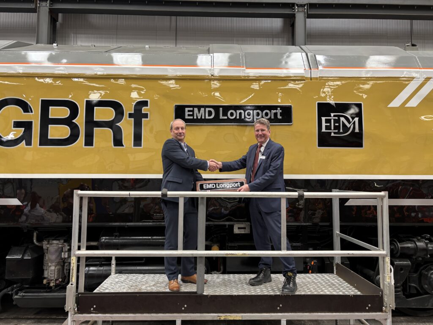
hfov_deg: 67.3
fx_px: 325
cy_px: 162
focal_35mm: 26
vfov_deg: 53.1
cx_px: 216
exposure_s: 1/50
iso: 100
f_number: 1.6
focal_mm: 5.96
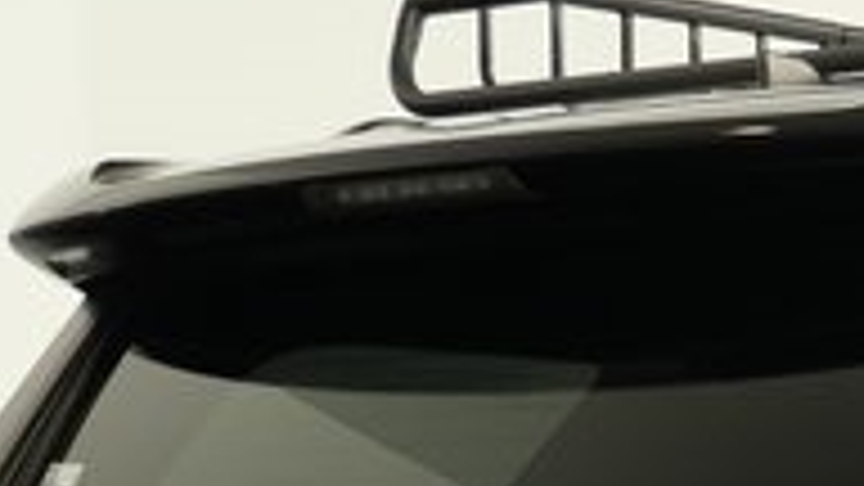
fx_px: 5338
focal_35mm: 233
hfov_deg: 8.9
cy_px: 1233
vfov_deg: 5.0
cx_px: 1467
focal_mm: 20
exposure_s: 1/200
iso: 250
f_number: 5.6
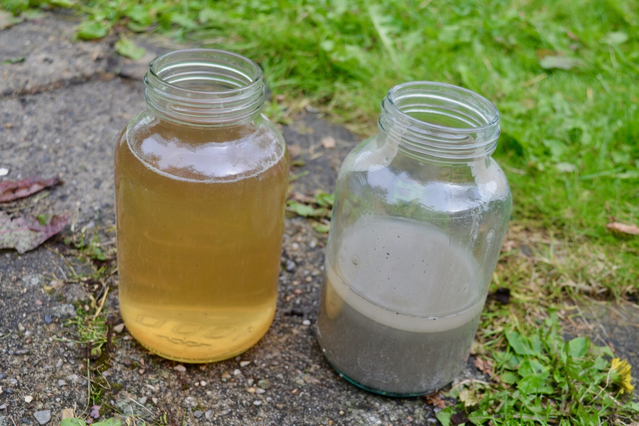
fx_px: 772
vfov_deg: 30.8
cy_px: 213
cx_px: 320
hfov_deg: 45.0
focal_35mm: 44
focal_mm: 29
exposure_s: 1/125
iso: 125
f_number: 5.6
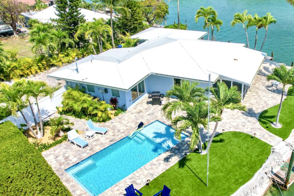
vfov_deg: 39.9
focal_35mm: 33
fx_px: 269
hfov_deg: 56.3
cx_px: 189
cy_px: 106
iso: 140
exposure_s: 1/4000
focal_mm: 8.38
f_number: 2.8
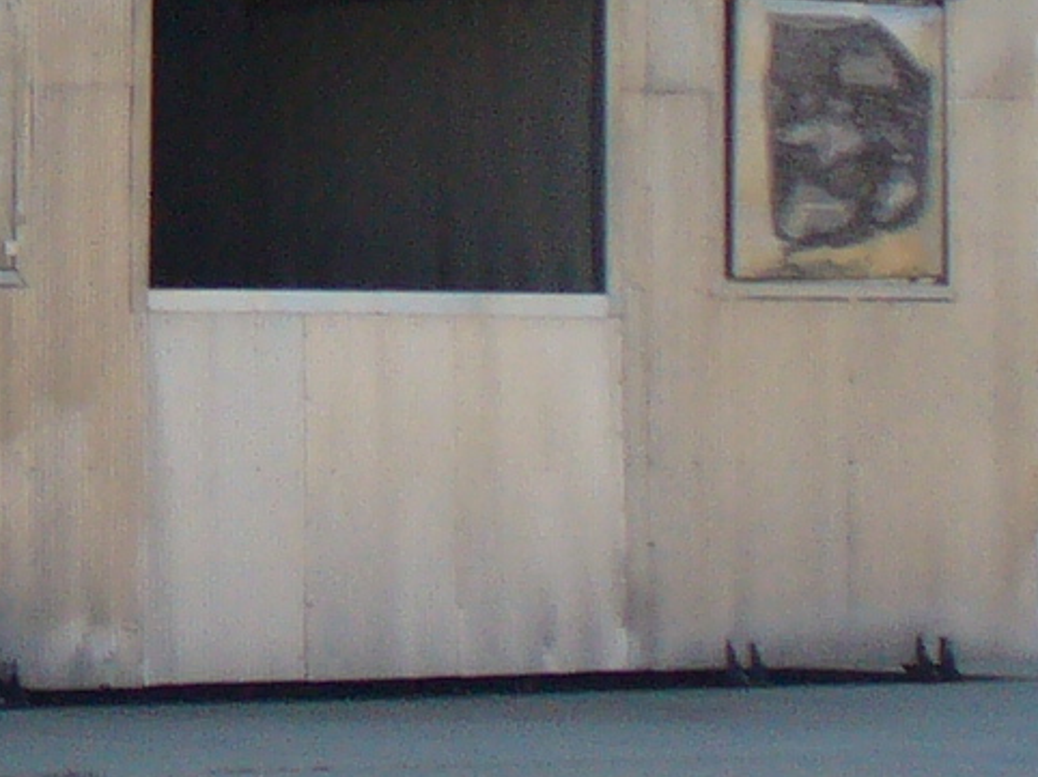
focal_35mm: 255
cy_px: -489
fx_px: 7643
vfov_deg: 5.7
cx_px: -887
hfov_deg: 7.5
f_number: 6
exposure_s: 1/250
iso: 100
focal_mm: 7.9
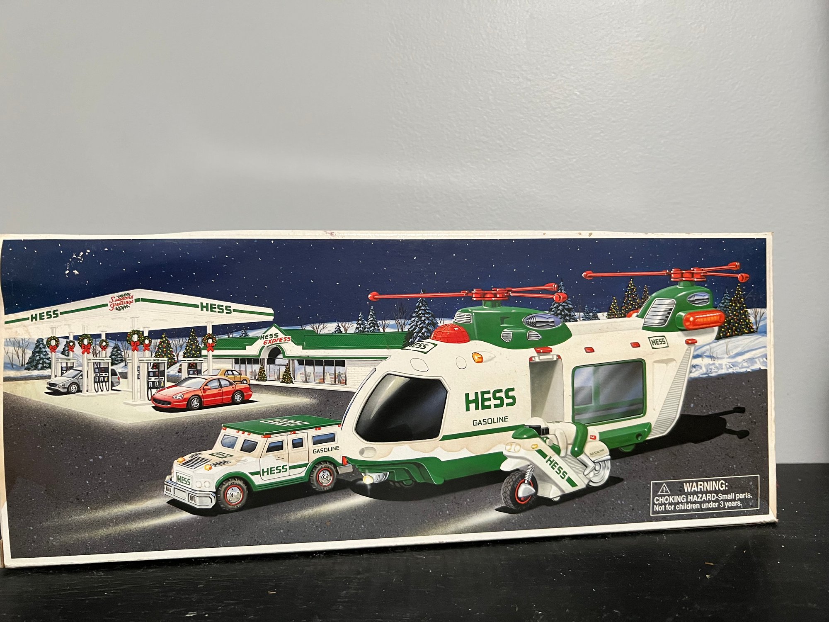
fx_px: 623
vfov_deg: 53.1
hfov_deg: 67.3
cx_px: 414
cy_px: 311
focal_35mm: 26
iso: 500
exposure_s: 1/60
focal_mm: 5.7
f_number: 1.5
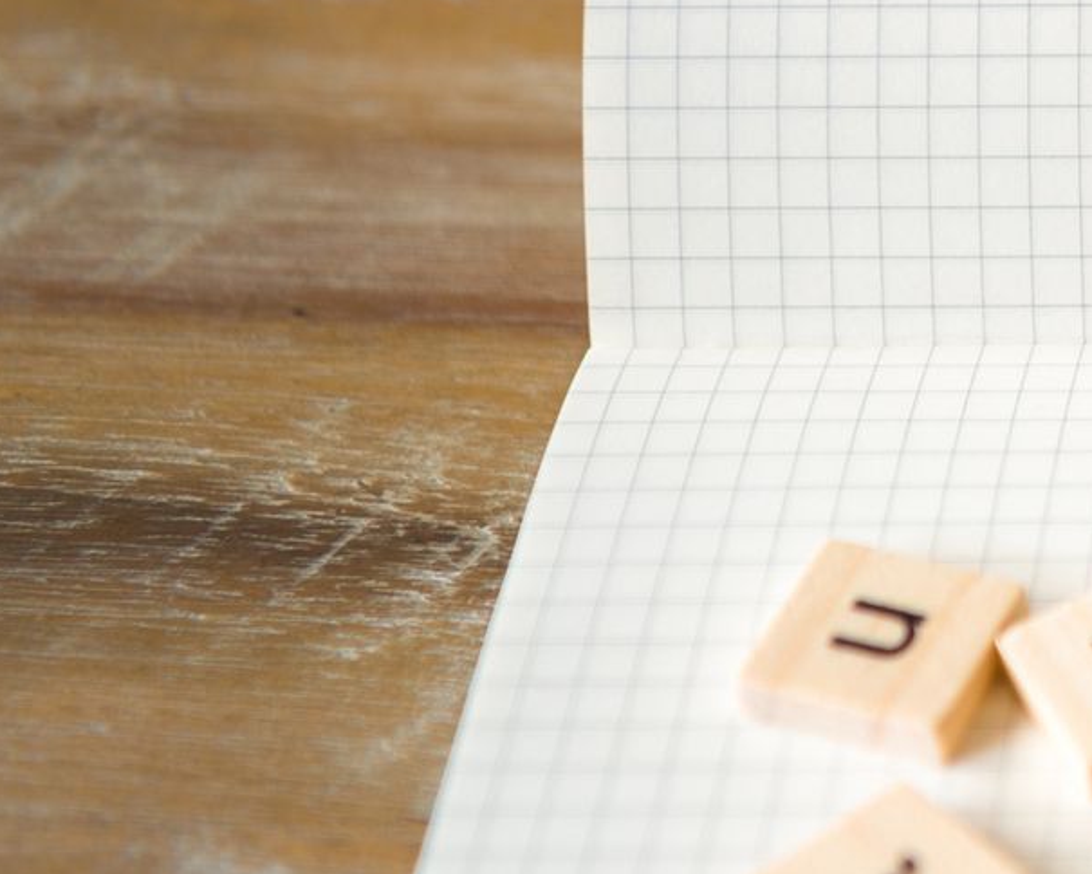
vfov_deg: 10.6
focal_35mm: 143
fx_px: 4622
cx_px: 1664
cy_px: -128
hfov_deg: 12.7
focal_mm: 48
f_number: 2.8
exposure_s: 1/5
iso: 50
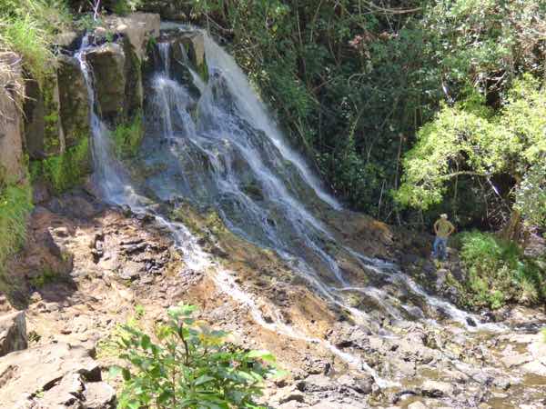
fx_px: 915
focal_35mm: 58
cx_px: 273
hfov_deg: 33.2
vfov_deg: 25.2
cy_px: 204
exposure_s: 1/125
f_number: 4
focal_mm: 9.92
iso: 200
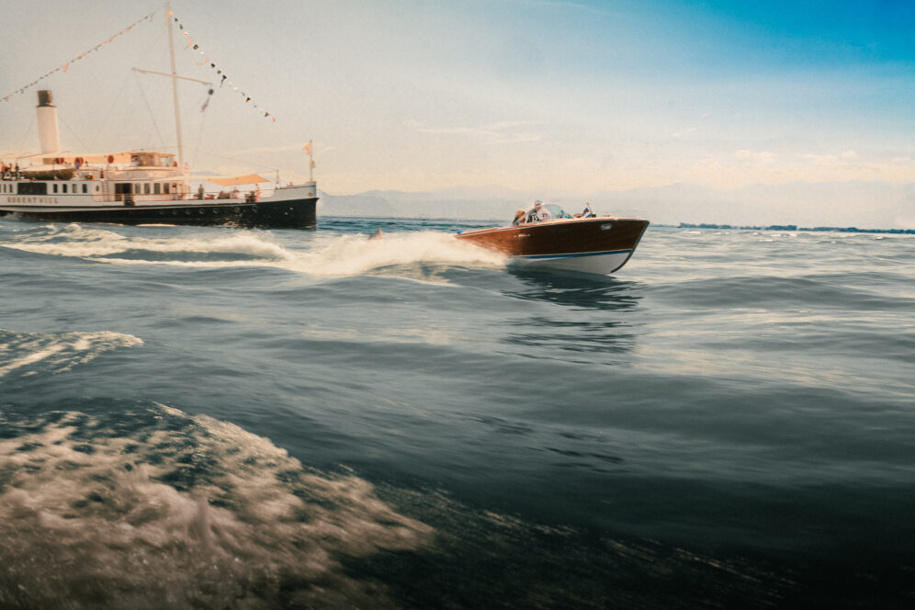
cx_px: 456
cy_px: 306
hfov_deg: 51.9
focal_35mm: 37
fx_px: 940
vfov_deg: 35.9
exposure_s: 1/60
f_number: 16
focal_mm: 36
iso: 100
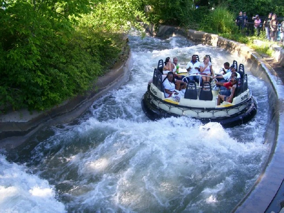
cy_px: 106
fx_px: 304
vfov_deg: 38.7
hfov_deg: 50.1
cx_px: 142
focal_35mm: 37
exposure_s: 1/180
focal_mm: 6
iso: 80
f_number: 2.7
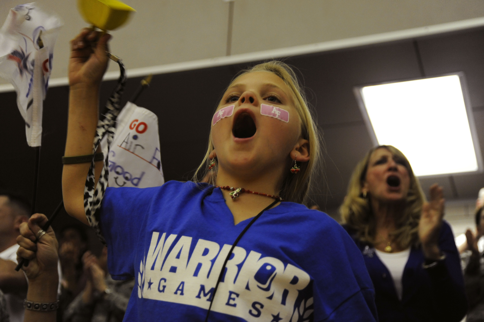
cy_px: 161
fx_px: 1008
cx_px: 242
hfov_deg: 27.0
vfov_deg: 18.2
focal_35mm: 75
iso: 2500
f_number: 5.6
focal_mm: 75
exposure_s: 1/125
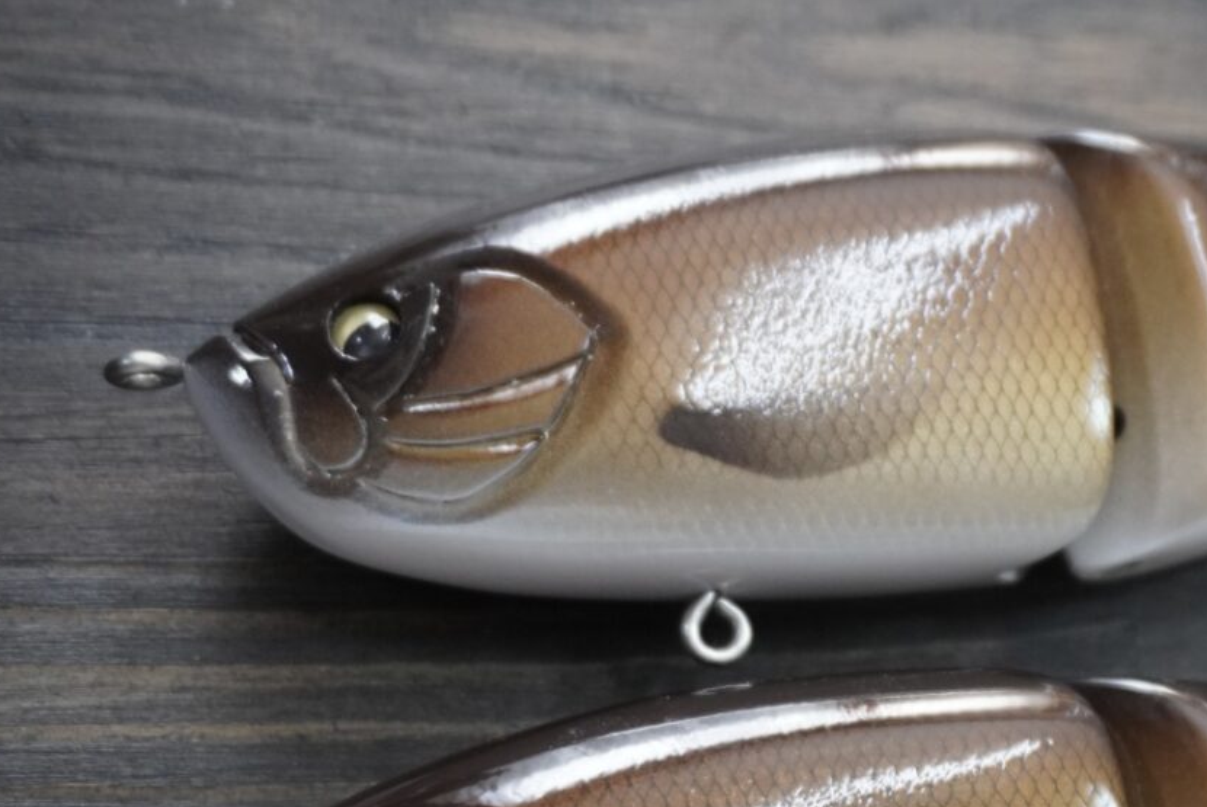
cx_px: 1028
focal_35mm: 75
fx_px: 2514
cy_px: 651
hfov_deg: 26.3
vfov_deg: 18.1
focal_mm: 27
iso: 1600
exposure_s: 1/160
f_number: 4.5
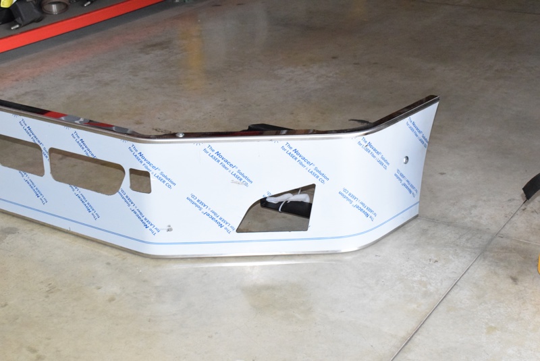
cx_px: 270
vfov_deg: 22.7
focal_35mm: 60
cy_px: 180
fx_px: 901
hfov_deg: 33.4
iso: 6400
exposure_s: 1/200
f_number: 9
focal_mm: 40
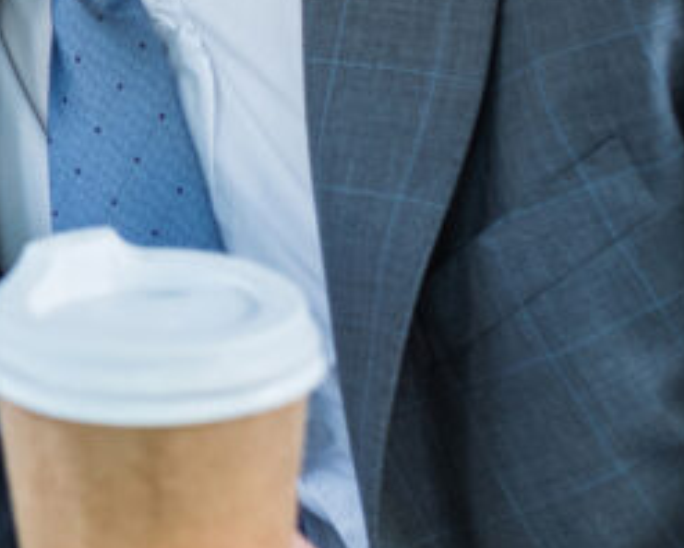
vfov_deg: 11.1
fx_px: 2755
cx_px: -496
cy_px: -158
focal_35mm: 136
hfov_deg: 13.0
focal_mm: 35
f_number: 3.5
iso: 500
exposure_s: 1/250
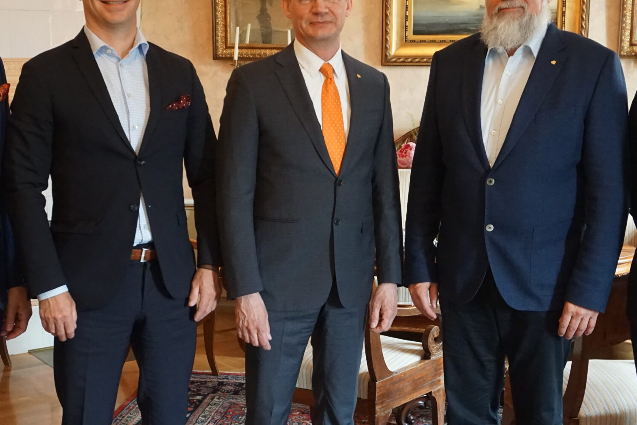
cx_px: 331
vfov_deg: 23.0
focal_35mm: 59
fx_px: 1041
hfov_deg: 34.0
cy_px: 258
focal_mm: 23
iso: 2500
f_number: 5.6
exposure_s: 1/60
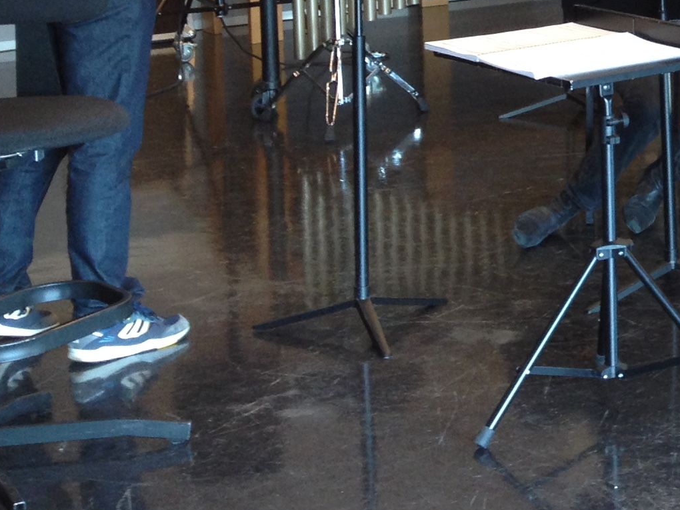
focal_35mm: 112
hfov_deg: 16.2
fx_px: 2200
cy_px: -126
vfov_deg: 12.8
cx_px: 985
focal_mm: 4.28
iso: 80
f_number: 2.4
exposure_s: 1/20
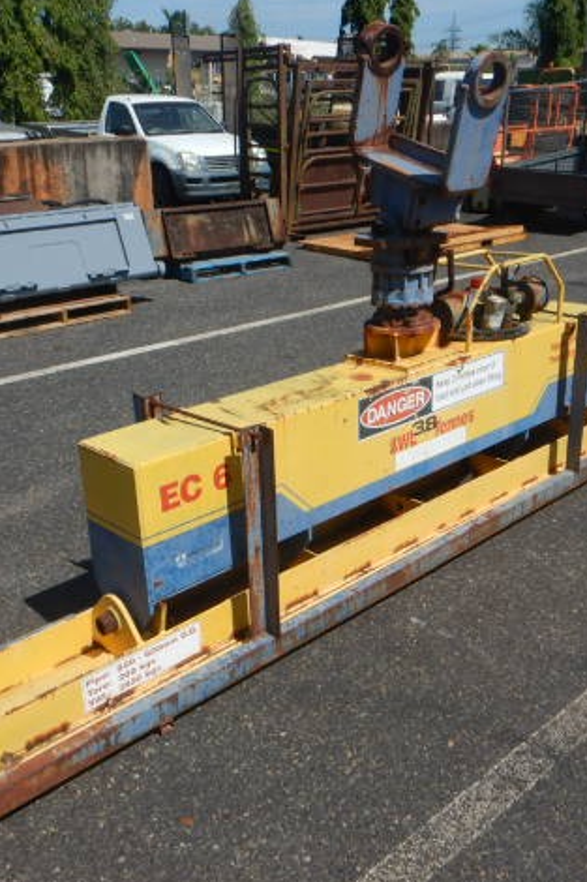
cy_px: 445
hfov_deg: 38.8
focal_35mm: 34
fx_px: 832
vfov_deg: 55.8
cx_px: 268
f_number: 4.1
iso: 125
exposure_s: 1/1500
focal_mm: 4.3
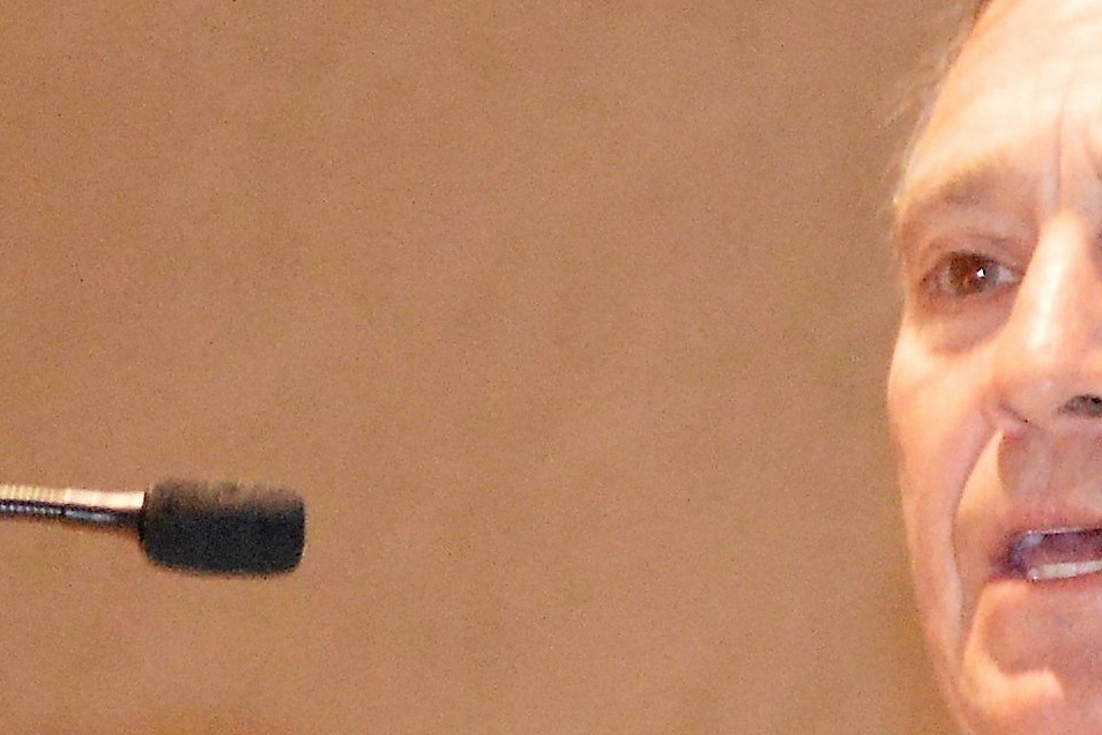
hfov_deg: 4.5
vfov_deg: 3.0
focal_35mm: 460
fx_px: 14080
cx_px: 904
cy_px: 1436
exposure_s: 1/60
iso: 2800
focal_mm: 78
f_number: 4.5
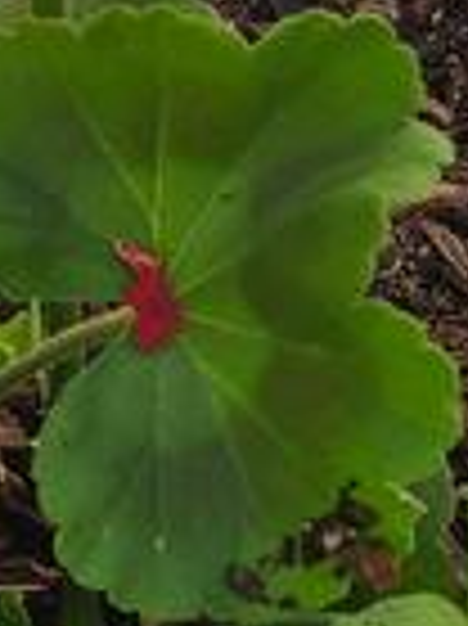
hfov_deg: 7.9
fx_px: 3376
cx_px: 27
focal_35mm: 187
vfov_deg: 10.4
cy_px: -113
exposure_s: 1/452
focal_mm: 5.4
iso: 40
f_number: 1.8
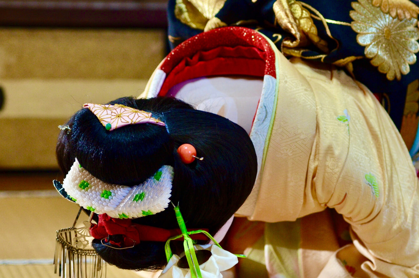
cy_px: 138
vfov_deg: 8.5
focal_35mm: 160
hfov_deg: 12.9
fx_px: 1858
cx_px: 248
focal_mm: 70
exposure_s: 1/125
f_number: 2.8
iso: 400
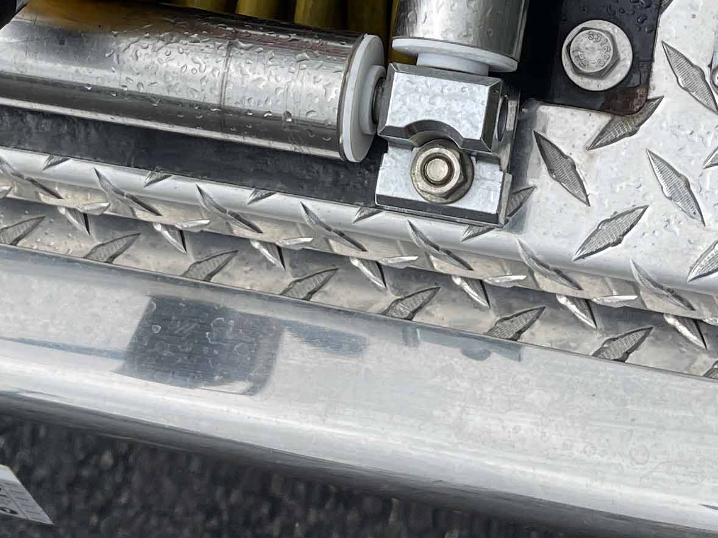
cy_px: -68
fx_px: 1846
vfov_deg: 16.1
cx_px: 371
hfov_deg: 22.0
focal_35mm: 89
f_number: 1.6
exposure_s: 1/2203
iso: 32
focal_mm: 5.1
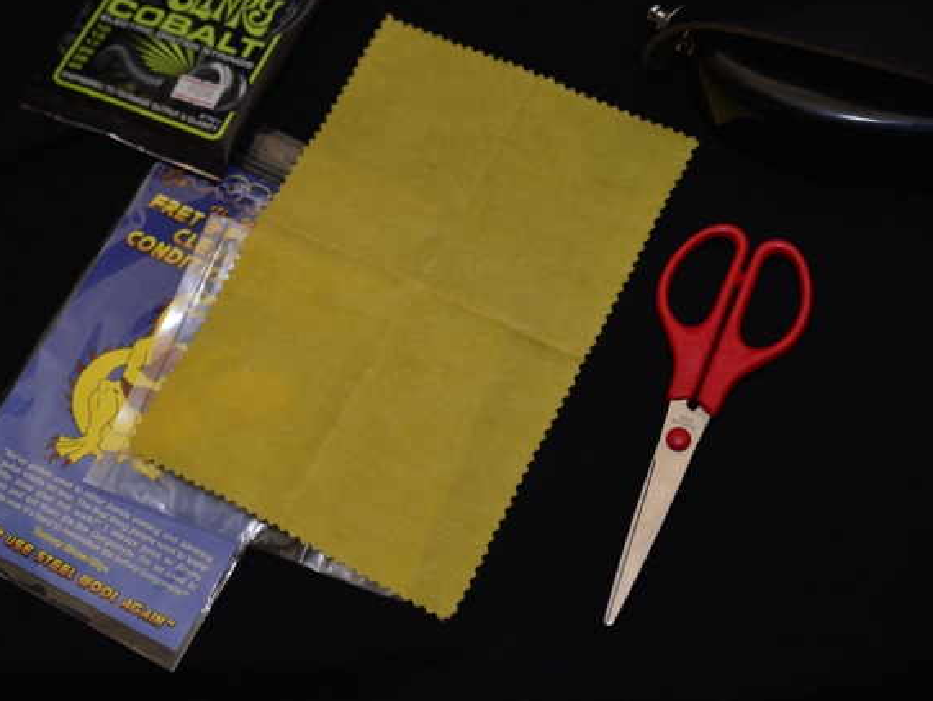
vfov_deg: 21.6
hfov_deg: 28.5
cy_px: 347
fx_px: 1834
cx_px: 419
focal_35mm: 68
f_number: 4
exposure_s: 1/60
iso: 400
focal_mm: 62
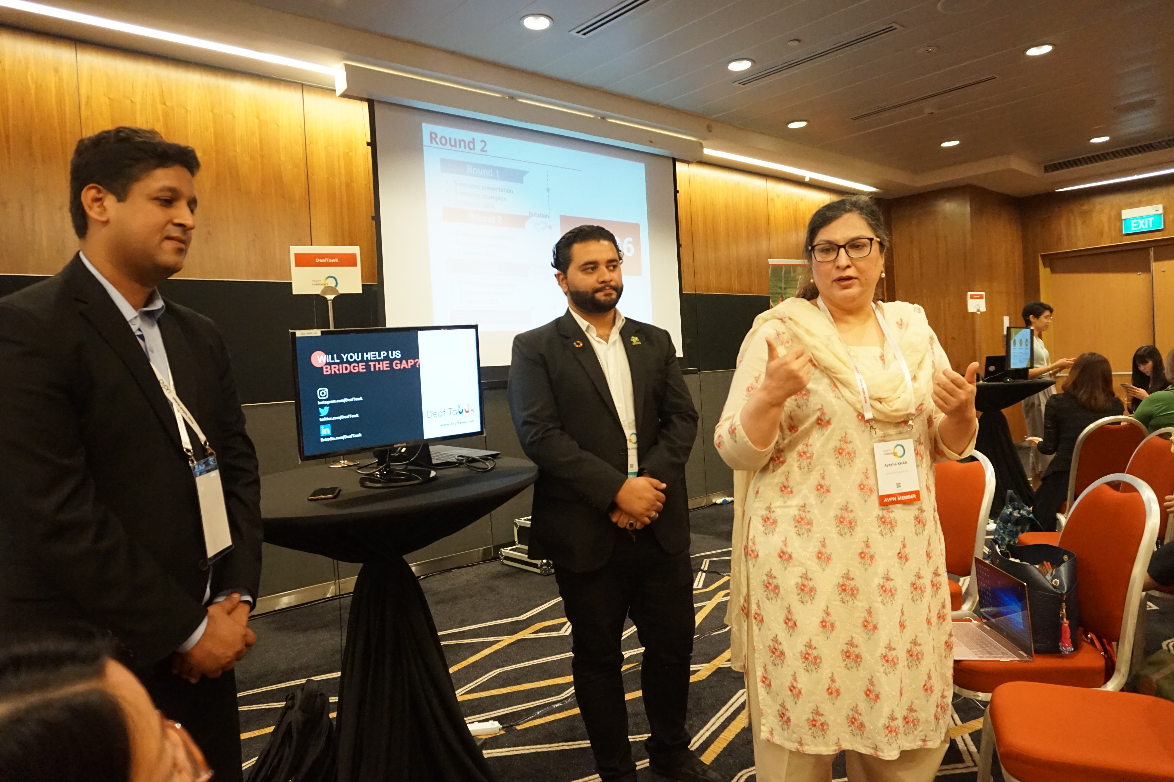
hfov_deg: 73.8
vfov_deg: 53.1
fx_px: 782
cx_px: 587
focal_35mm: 24
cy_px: 391
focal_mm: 16
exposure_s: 1/160
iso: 3200
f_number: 3.5
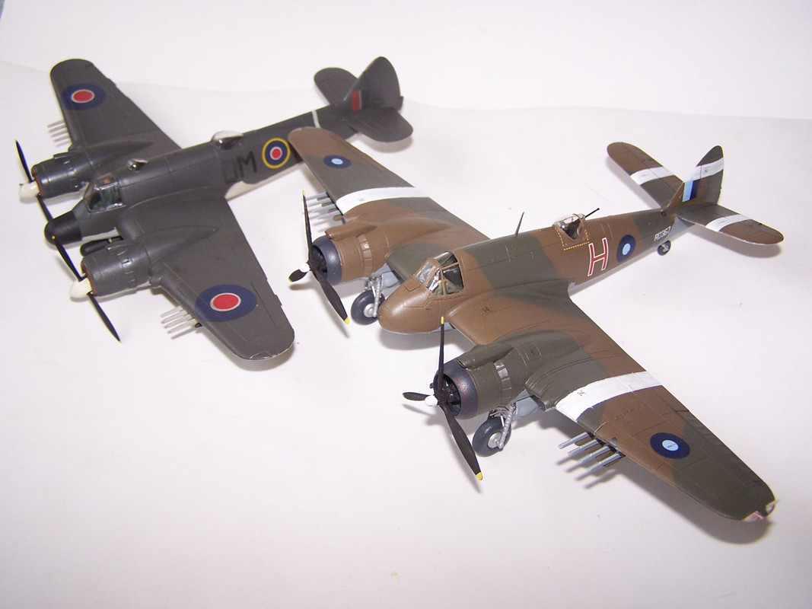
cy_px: 304
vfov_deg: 37.7
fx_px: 891
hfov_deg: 49.0
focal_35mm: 38
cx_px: 406
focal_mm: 6.3
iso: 80
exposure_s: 1/180
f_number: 2.8
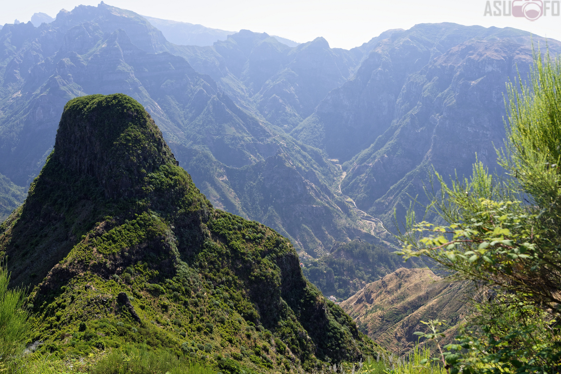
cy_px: 188
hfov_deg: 50.7
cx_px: 287
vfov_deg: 35.0
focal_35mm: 38
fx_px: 592
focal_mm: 24
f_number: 4.5
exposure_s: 1/80
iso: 100
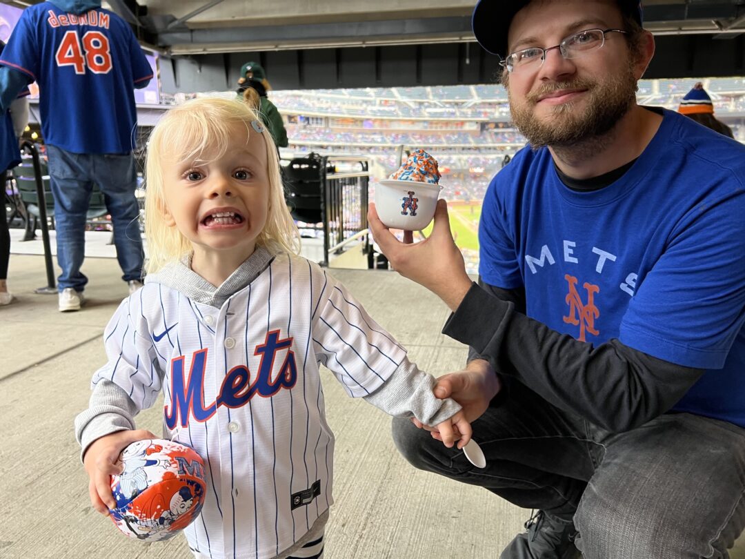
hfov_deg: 67.3
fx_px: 560
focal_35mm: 26
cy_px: 280
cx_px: 372
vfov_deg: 53.1
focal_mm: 5.7
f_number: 1.5
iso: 160
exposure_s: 1/60
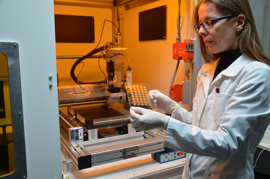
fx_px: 247
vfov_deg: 39.9
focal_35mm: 33
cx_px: 135
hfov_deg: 57.3
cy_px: 90
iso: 250
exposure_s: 1/40
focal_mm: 22
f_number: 3.8
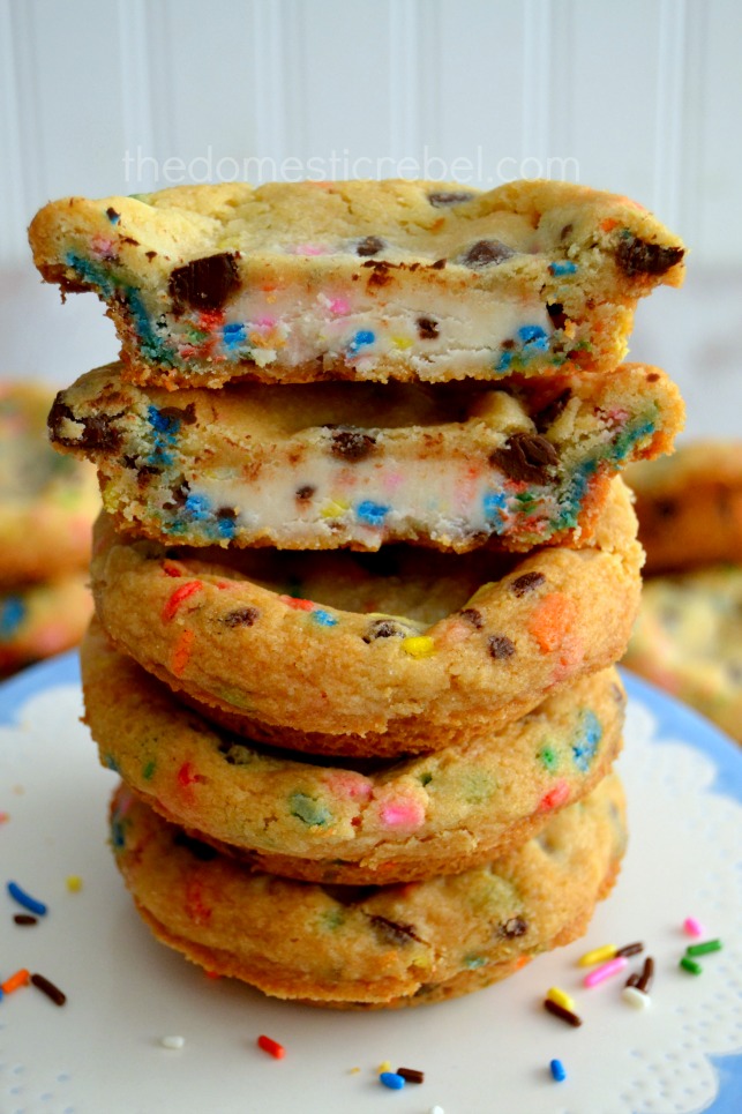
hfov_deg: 19.7
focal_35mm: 69
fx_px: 2134
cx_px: 371
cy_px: 557
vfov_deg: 29.2
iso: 1600
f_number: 5.3
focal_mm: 46
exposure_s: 1/125
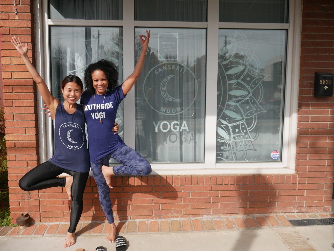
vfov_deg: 49.8
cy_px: 126
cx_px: 167
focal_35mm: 28
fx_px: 270
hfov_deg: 63.4
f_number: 5
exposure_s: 1/1000
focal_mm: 14
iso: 200
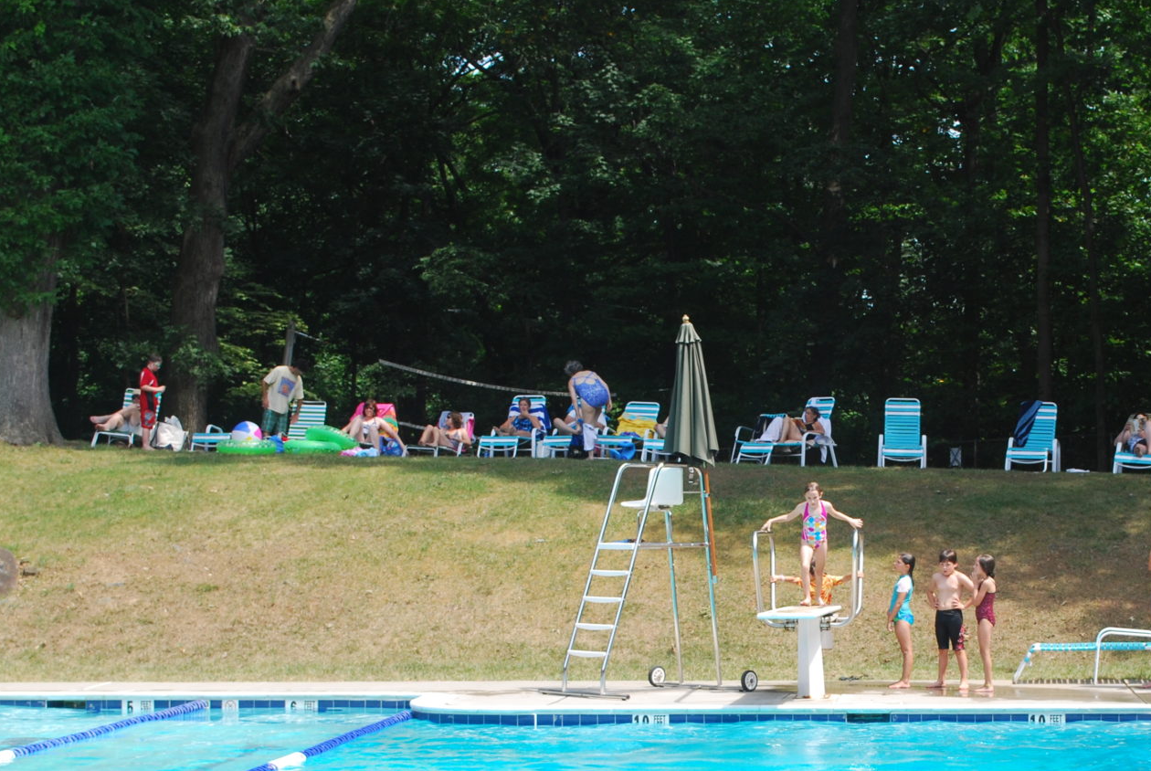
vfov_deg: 17.4
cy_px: 595
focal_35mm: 78
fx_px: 2497
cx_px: 812
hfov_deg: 25.7
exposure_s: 1/200
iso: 200
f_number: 7.1
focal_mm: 32
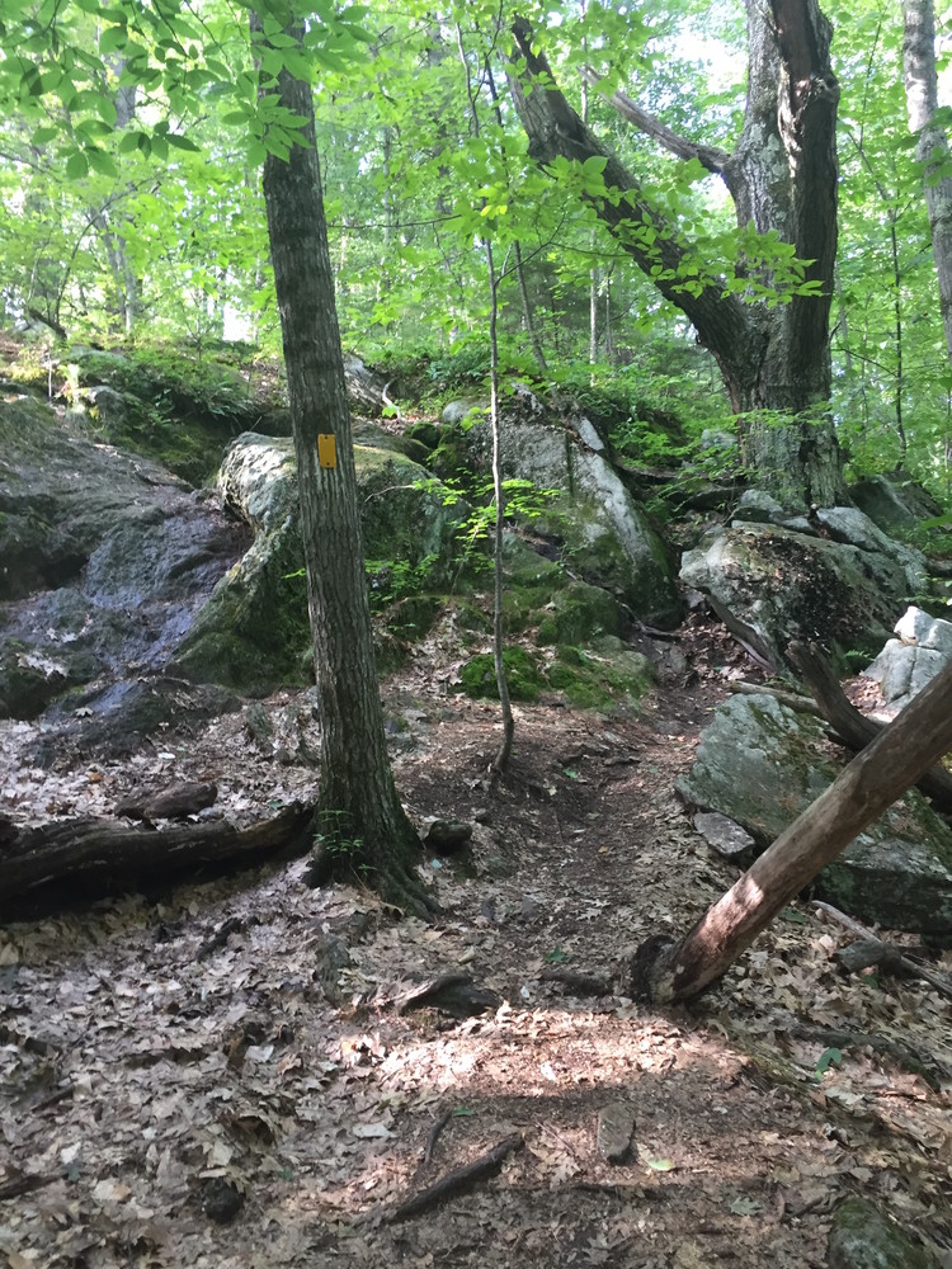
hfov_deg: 48.2
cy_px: 634
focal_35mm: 29
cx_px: 476
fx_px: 1063
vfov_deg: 61.7
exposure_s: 1/30
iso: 100
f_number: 2.2
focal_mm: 4.15
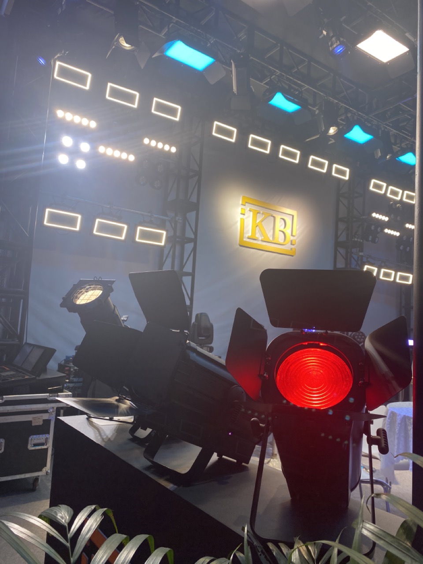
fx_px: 424
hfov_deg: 53.1
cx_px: 212
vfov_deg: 67.3
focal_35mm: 26
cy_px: 282
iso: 32
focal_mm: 4.25
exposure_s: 1/172
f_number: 1.8
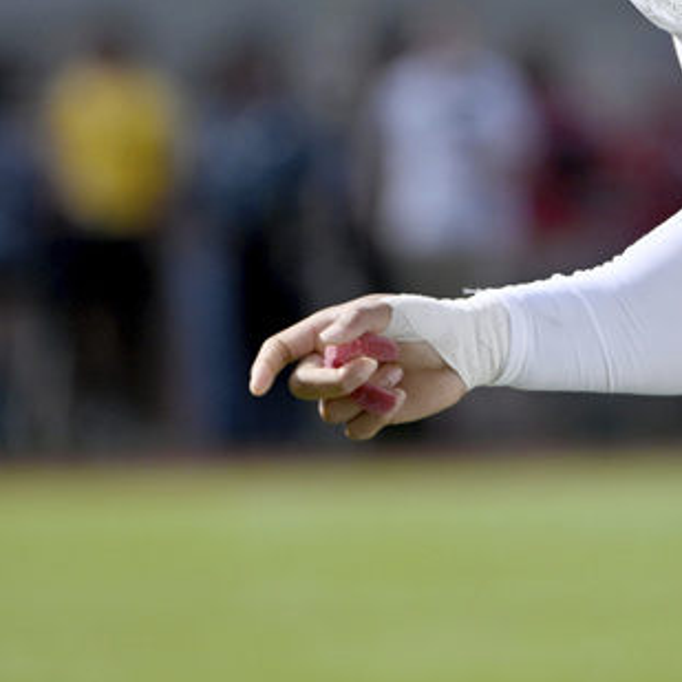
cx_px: 881
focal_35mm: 1126
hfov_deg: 1.6
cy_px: 134
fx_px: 25099
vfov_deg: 1.6
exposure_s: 1/1000
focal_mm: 400
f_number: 5.6
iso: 200
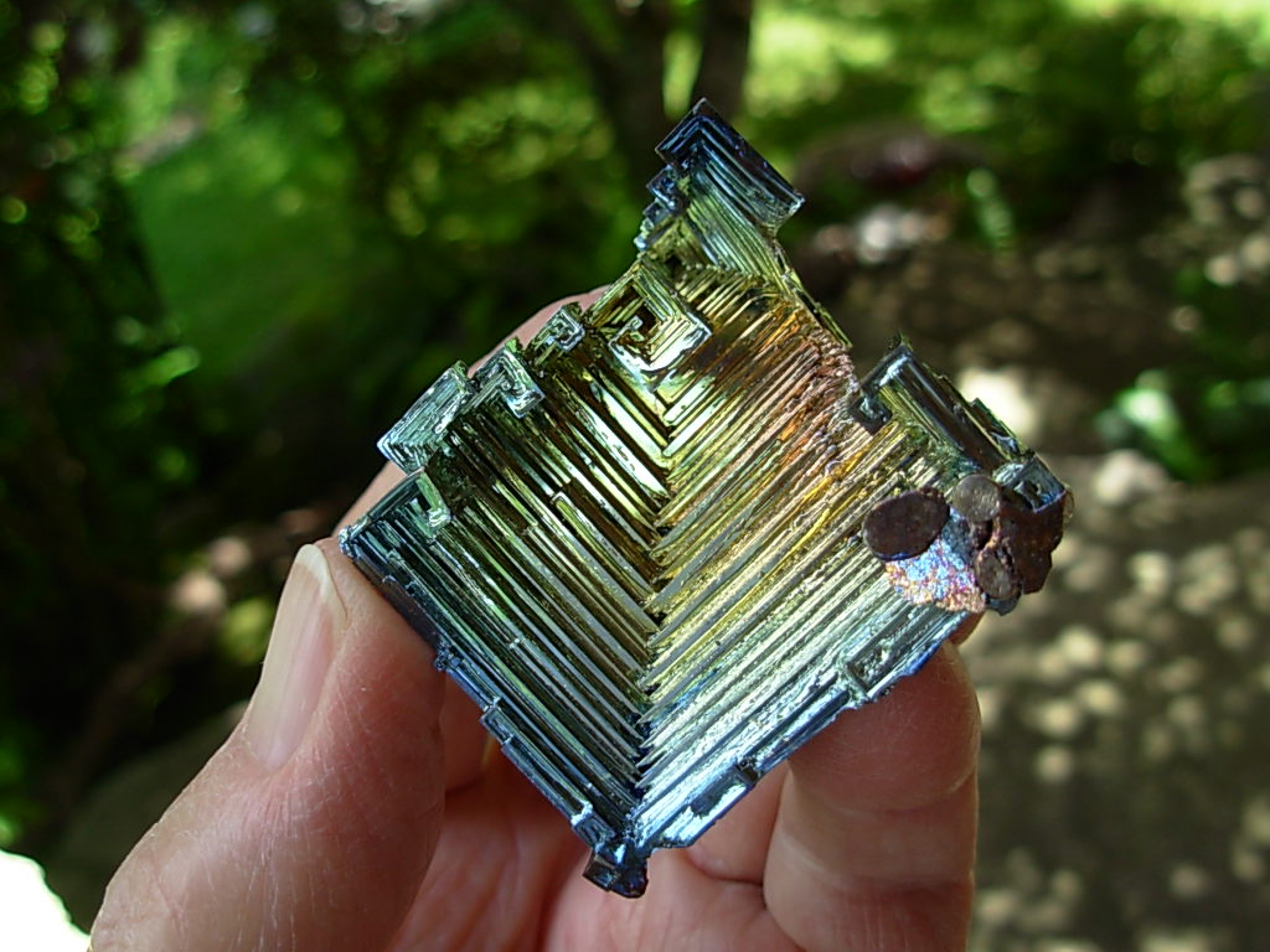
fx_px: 1394
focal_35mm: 38
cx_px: 635
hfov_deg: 49.0
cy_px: 476
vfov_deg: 37.7
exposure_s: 1/148
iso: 50
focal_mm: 6.3
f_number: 2.9
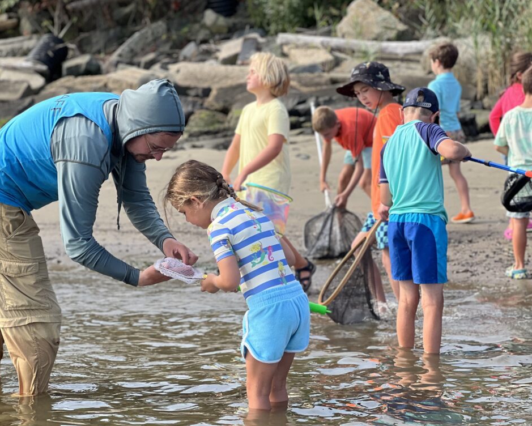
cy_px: 237
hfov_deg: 19.9
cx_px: 212
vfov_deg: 16.0
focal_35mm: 96
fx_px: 1512
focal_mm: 9
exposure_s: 1/335
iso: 32
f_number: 2.8
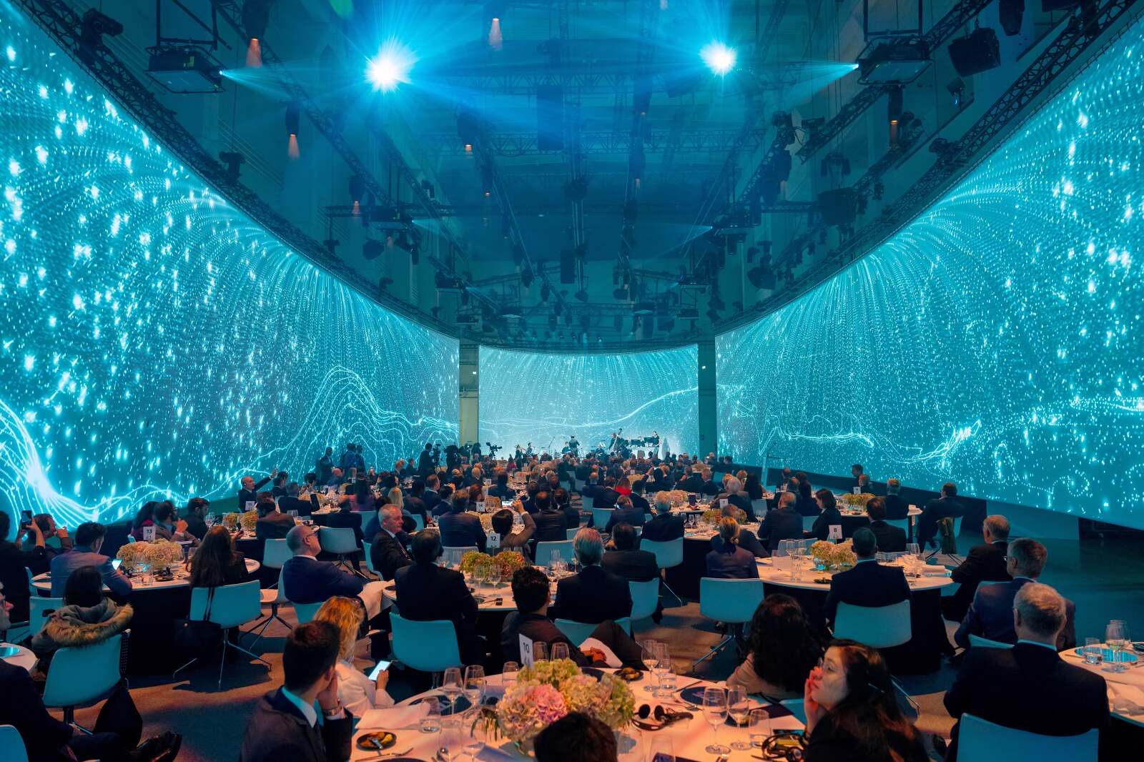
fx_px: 762
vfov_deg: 53.1
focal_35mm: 24
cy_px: 381
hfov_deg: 73.8
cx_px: 572
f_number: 4
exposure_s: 1/20
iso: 1250
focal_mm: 24
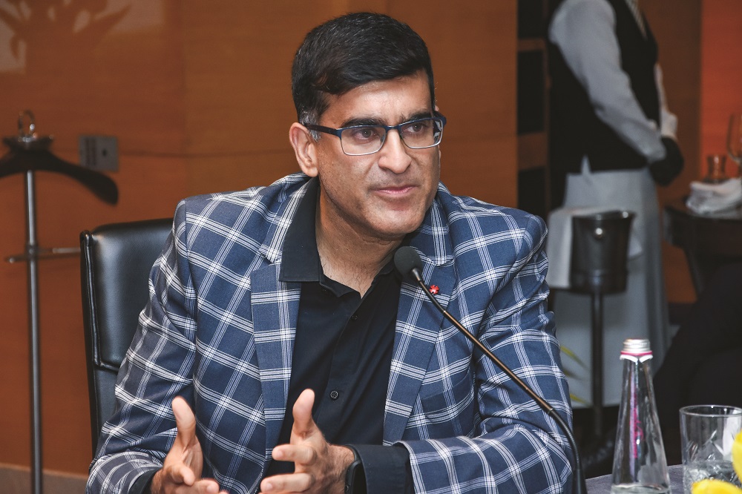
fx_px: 2843
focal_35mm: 138
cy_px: 247
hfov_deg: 14.9
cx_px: 371
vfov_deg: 9.9
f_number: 5.6
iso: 1250
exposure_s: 1/80
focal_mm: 92
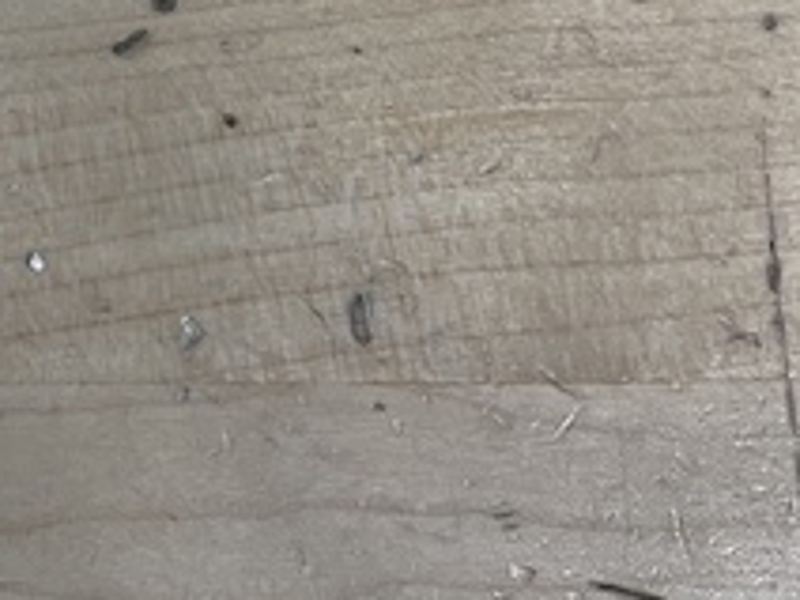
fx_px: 2265
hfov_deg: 17.5
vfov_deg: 13.6
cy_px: -457
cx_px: -483
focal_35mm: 98
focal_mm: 5.1
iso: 125
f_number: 1.6
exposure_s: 1/60
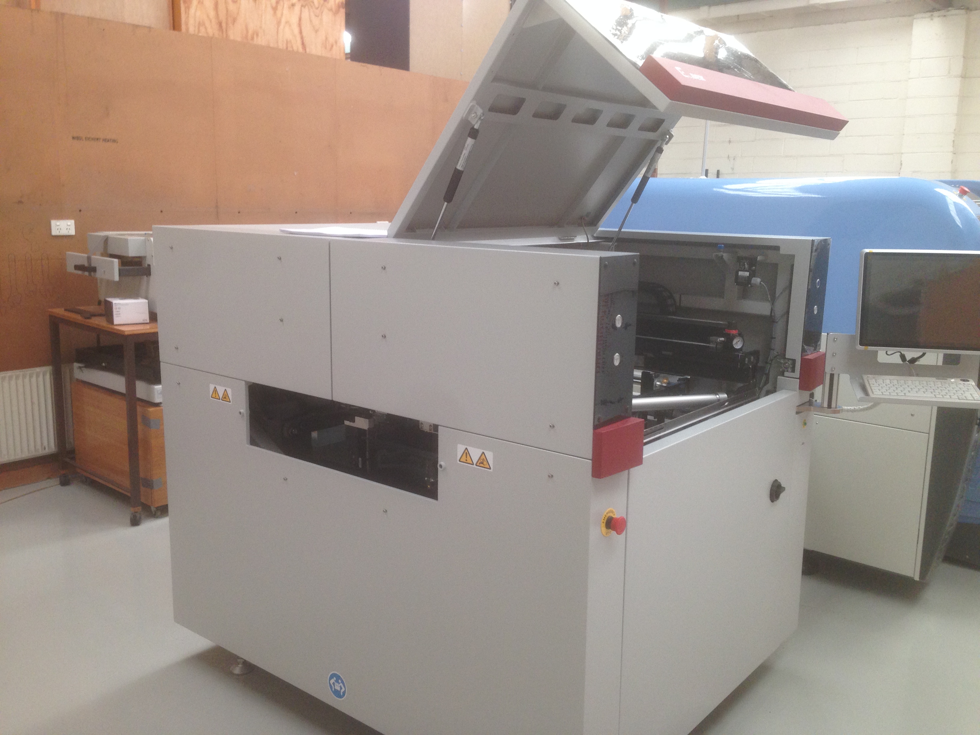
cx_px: 490
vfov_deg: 42.9
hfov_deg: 55.4
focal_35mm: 33
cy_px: 368
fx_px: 934
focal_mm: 4.12
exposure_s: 1/120
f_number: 2.4
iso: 80
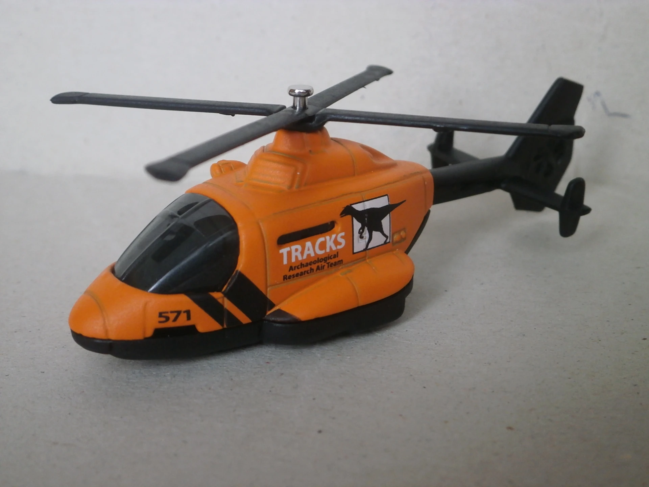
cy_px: 244
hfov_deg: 40.4
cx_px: 324
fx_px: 881
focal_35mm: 47
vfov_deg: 30.9
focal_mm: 8.3
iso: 250
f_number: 3.4
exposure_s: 1/40
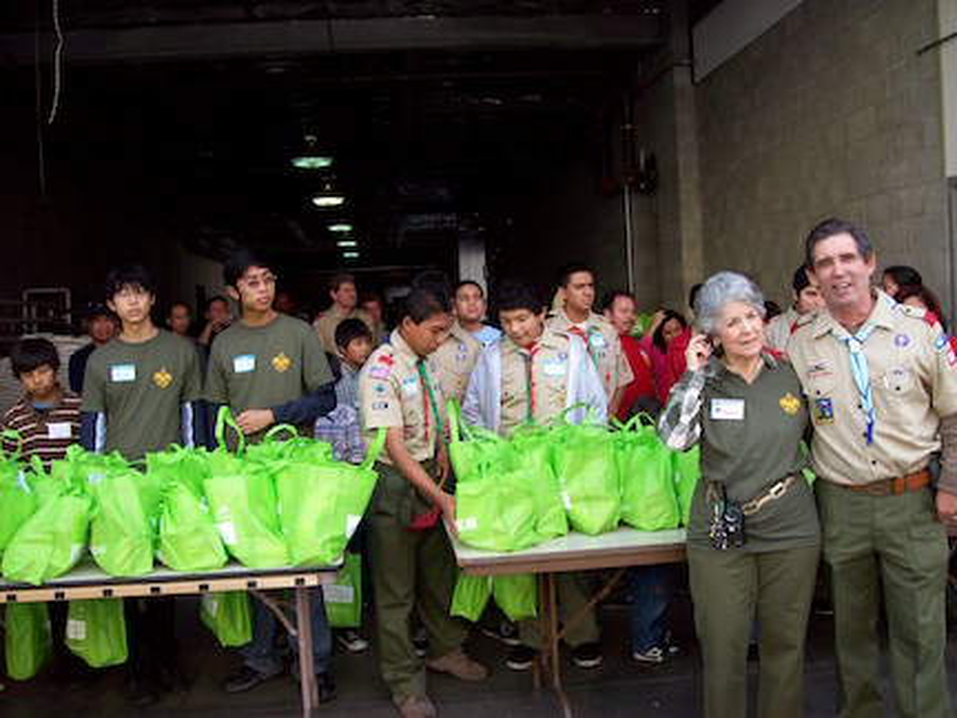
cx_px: 478
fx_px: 995
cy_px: 359
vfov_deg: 39.7
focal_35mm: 36
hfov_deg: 51.4
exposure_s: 1/264
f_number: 2.7
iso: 80
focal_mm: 6
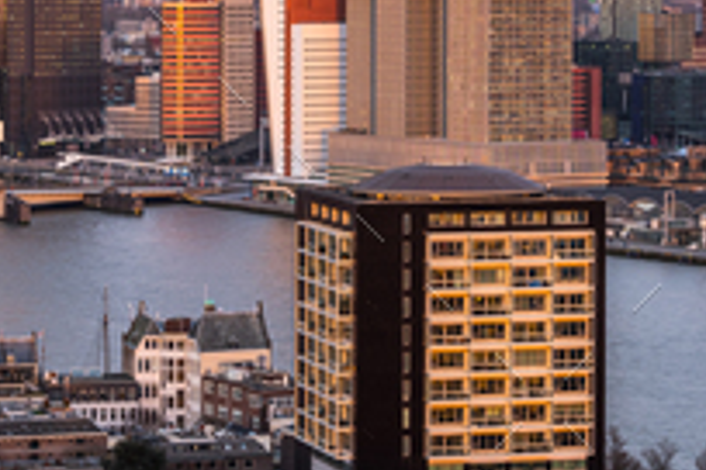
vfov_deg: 6.8
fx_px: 3961
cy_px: 43
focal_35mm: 202
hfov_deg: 10.2
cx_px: 526
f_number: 8
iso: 64
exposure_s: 1/25
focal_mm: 70
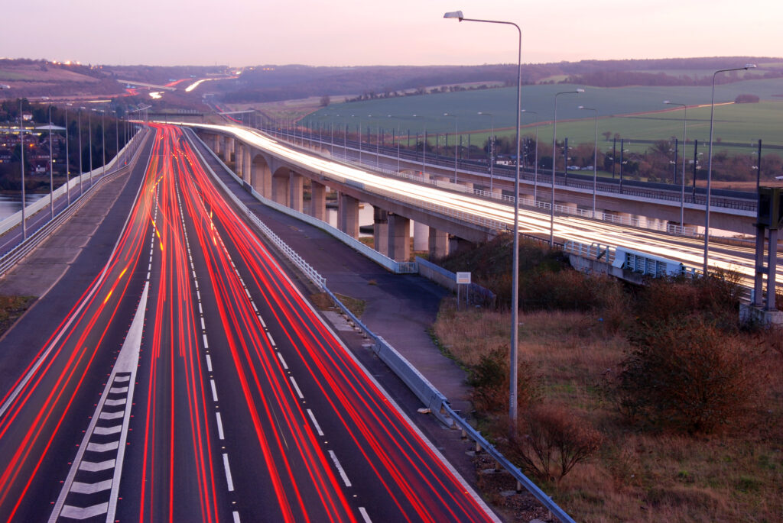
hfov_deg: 28.0
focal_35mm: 72
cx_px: 392
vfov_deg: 19.0
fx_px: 1568
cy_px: 262
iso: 100
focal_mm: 48
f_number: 16
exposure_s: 13
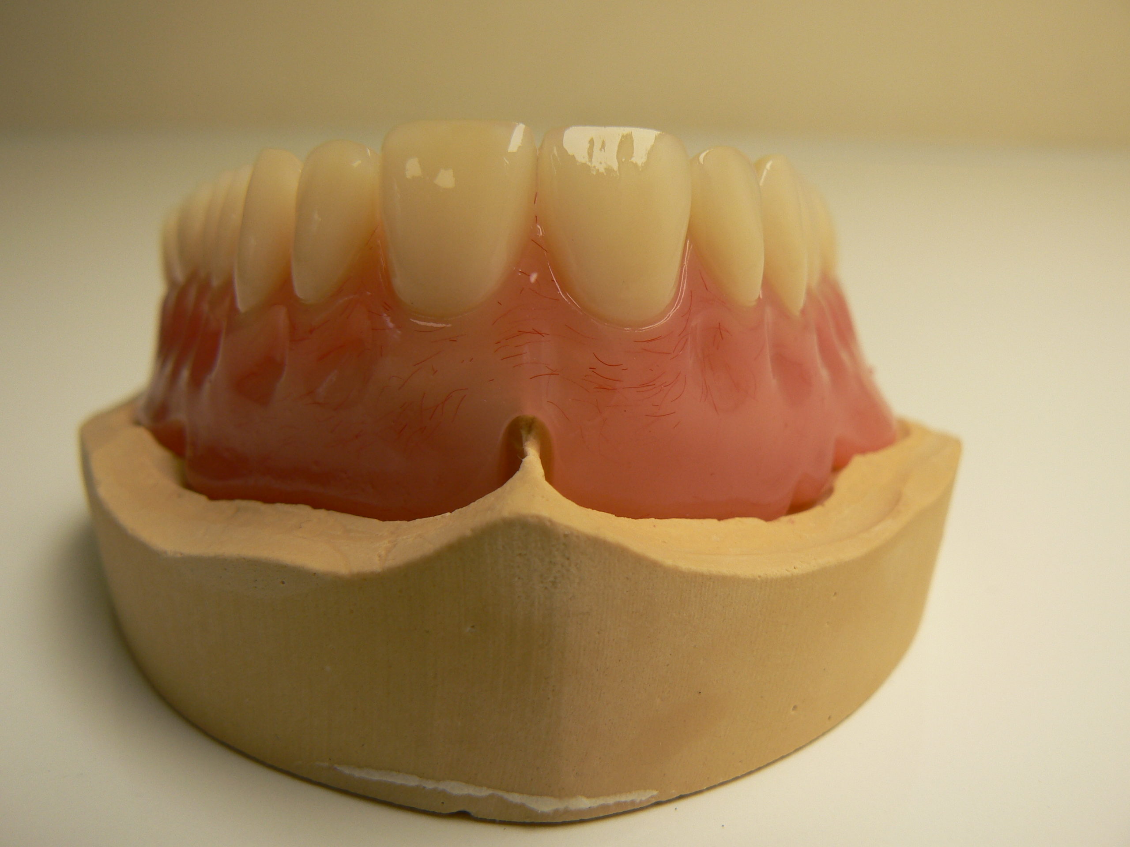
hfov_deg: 51.4
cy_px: 424
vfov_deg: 39.7
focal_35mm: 36
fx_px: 1175
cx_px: 565
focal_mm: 6
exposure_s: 1/100
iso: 80
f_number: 4
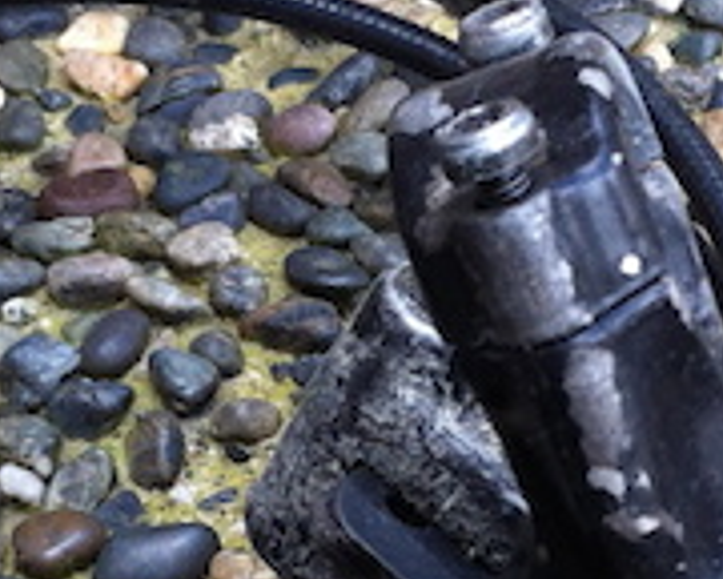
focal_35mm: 152
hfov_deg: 12.7
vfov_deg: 10.1
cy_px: 482
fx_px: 3252
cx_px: 406
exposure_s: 1/100
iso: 80
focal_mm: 3.85
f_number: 2.8
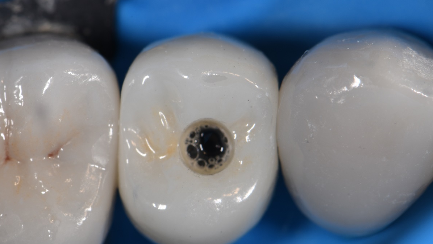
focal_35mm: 190
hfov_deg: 11.3
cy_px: 131
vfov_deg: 6.4
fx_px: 2181
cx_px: 197
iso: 200
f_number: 32
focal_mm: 105
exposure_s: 1/160
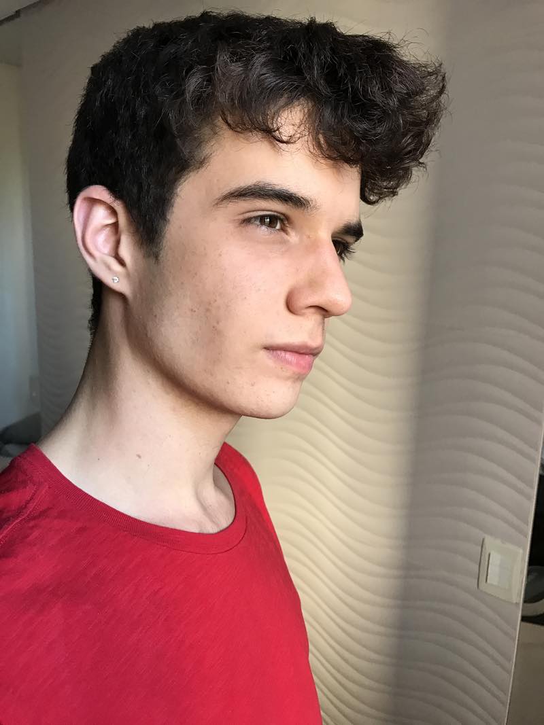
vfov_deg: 63.4
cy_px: 362
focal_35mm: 28
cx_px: 272
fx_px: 587
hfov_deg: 49.7
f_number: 1.8
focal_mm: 3.99
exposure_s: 1/30
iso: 25
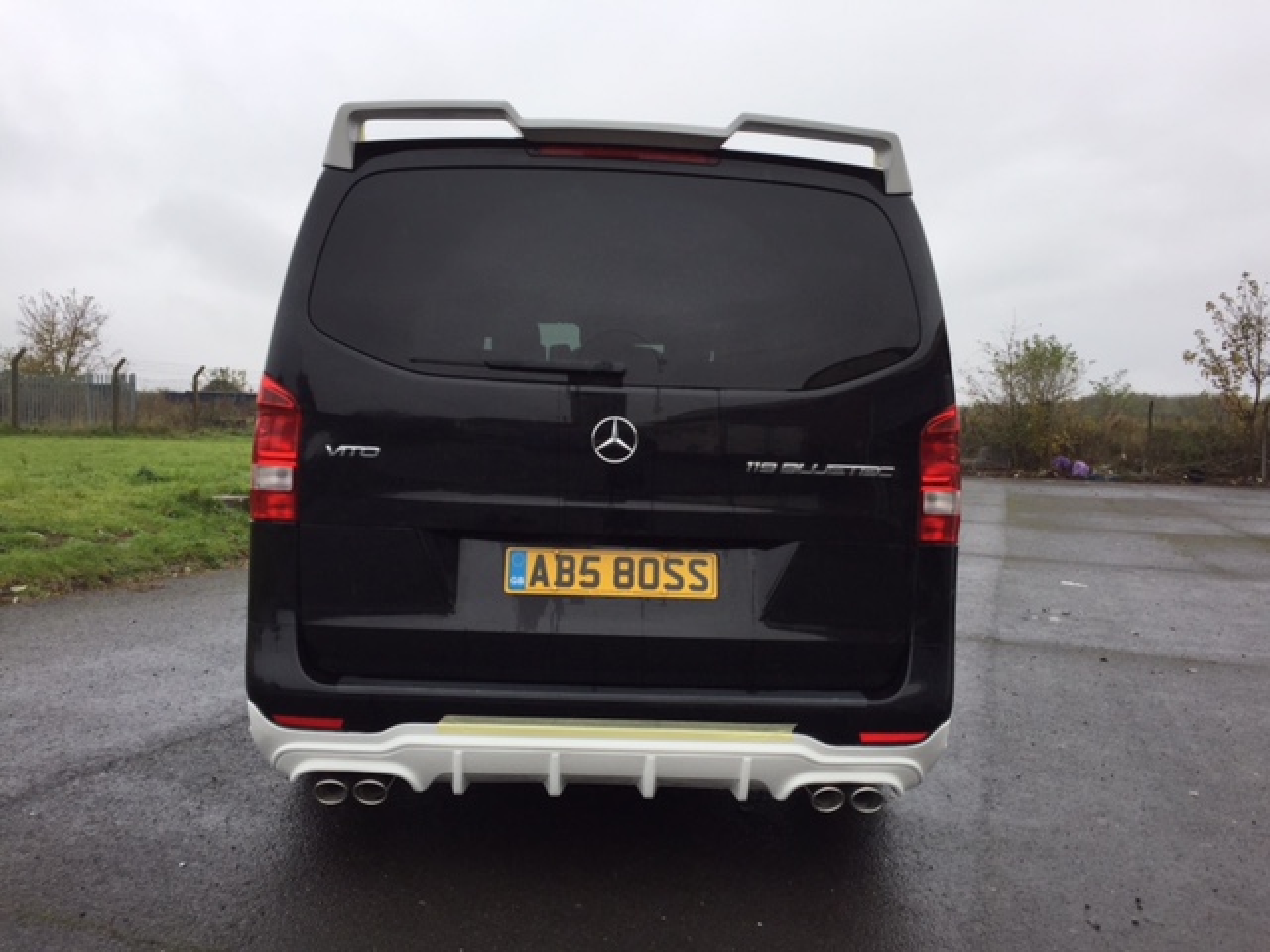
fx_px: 1064
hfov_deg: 61.7
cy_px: 476
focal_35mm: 29
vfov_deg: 48.2
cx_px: 635
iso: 32
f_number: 2.2
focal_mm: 4.15
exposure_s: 1/324
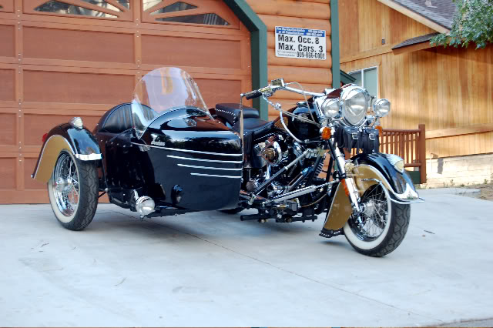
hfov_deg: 24.6
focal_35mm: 82
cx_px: 246
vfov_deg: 16.5
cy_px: 164
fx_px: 1129
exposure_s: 1/40
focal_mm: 55
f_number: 5.6
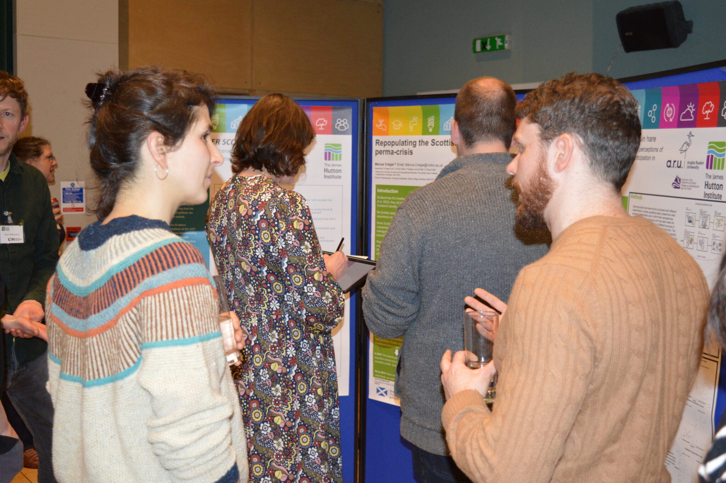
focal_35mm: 44
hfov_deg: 45.0
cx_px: 363
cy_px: 242
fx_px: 877
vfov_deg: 30.8
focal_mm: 29
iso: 1000
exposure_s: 1/60
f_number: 4.2
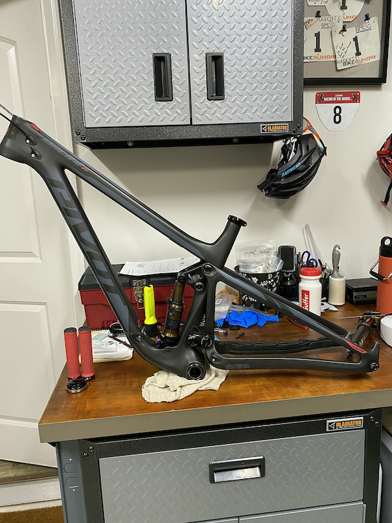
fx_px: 393
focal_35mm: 26
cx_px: 196
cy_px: 262
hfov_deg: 53.1
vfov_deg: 67.3
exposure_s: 1/60
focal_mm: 4.25
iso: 200
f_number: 1.8
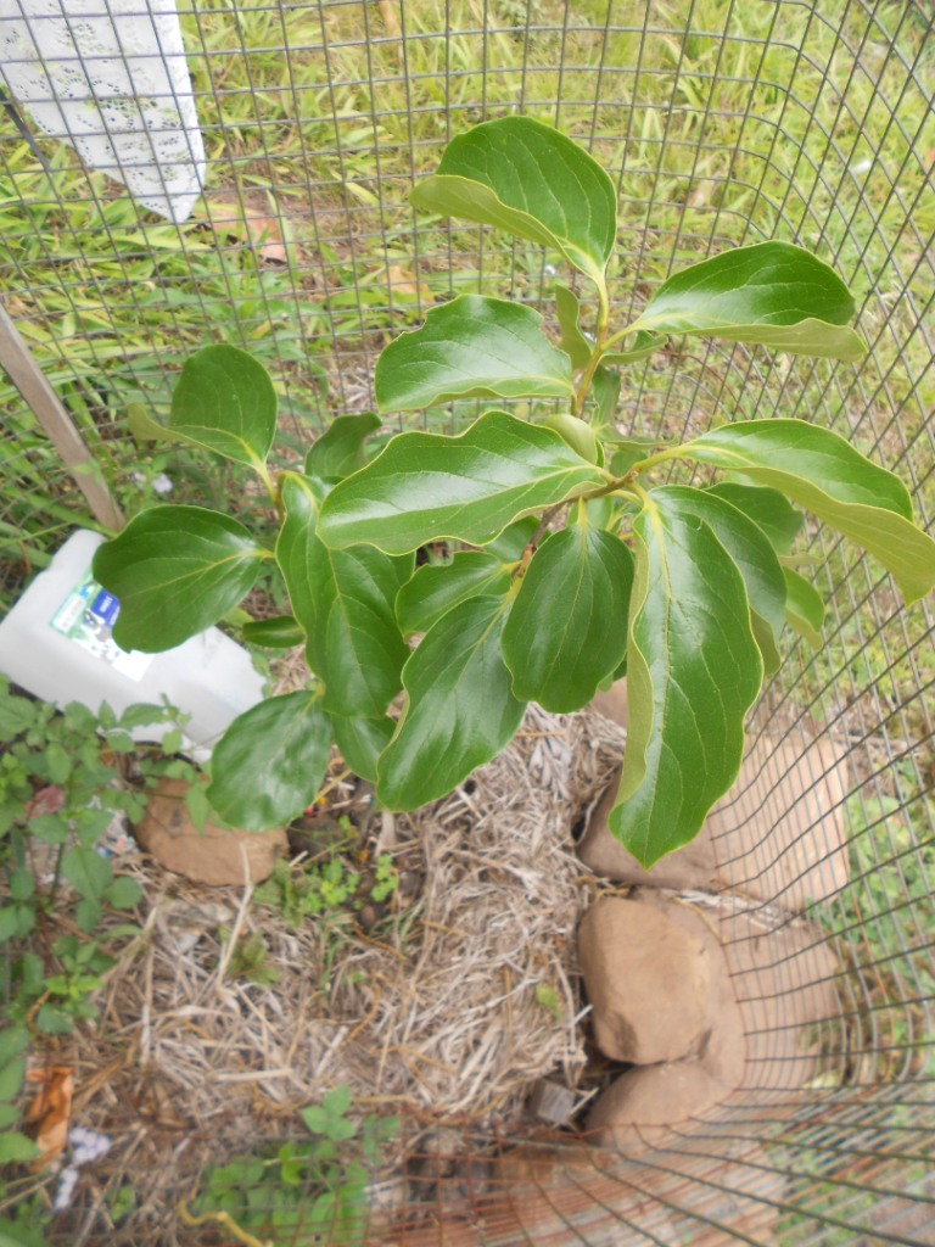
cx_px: 468
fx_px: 936
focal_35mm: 26
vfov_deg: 67.3
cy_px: 624
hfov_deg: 53.1
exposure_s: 1/200
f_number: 3.2
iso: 80
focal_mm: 4.6
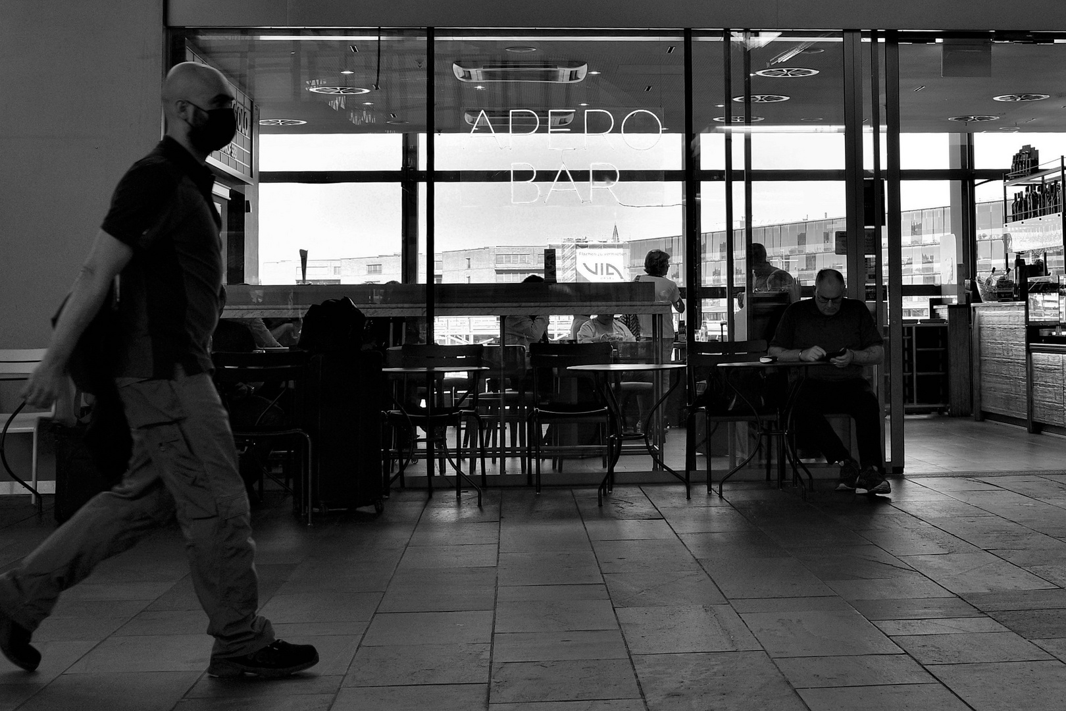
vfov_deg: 46.4
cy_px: 356
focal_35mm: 28
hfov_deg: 65.5
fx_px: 829
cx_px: 533
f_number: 4
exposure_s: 1/250
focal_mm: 18.3
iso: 200
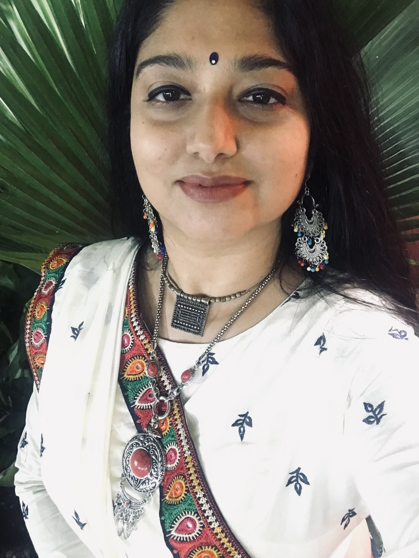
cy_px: 279
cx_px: 210
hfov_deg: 44.2
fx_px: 516
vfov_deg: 56.8
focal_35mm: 32
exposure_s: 1/17
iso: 250
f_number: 2.2
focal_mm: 2.87
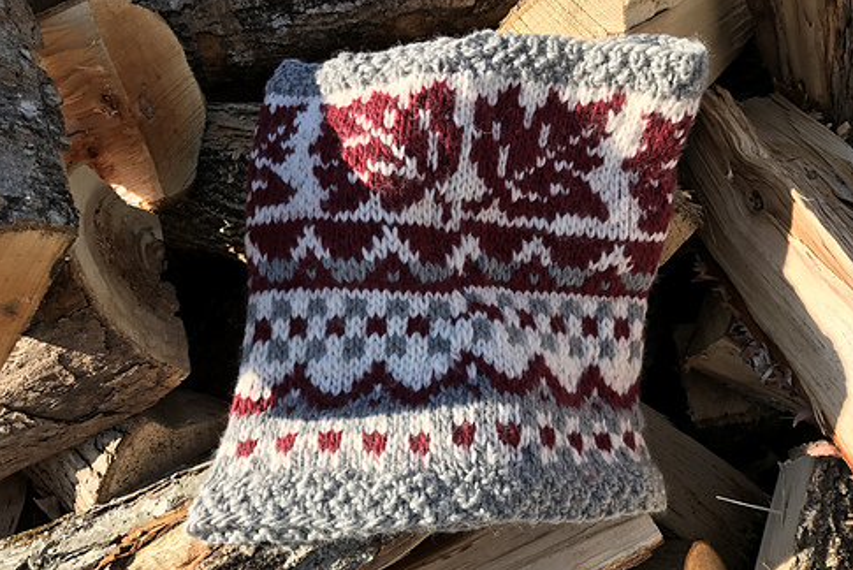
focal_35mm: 30
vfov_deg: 43.7
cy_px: 295
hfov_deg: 61.9
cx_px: 426
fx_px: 711
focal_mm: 3.99
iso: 20
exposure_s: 1/1018
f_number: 1.8
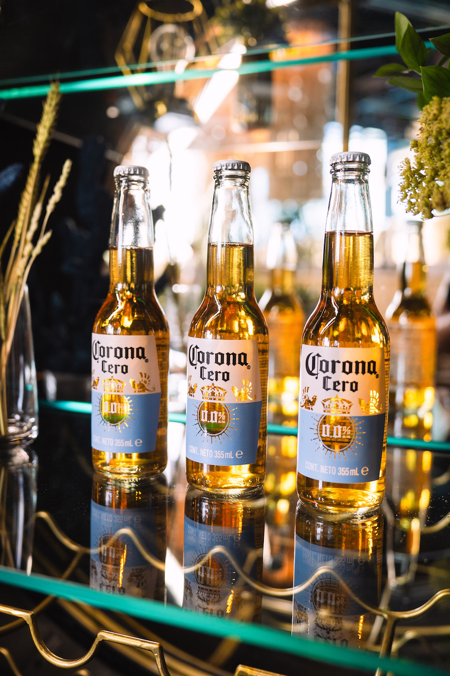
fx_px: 638
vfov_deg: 55.8
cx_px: 225
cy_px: 338
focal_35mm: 34
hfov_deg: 38.9
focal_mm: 34
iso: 400
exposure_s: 1/125
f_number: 2.8
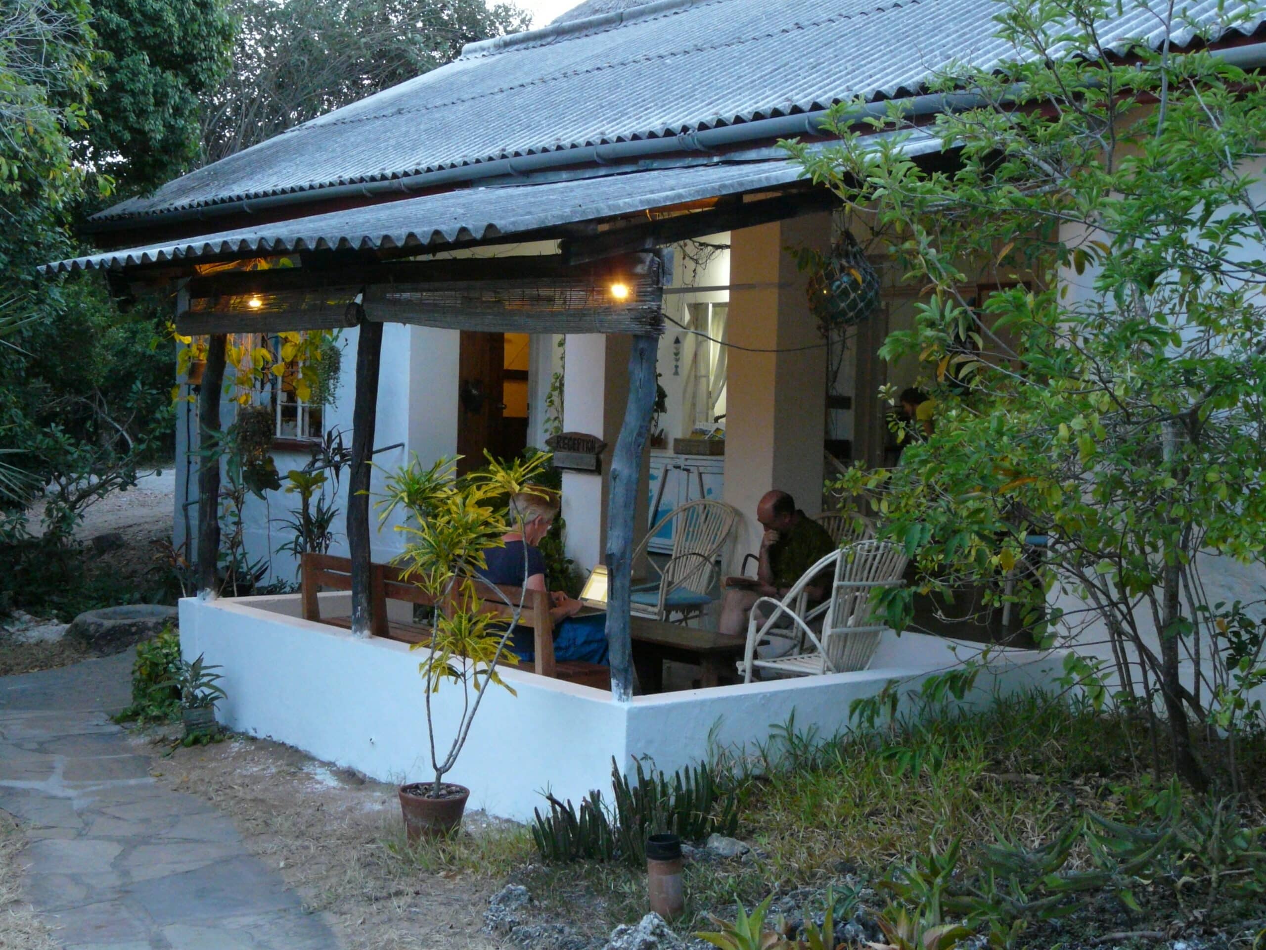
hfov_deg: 40.4
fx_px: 1719
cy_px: 475
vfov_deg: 30.9
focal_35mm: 47
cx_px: 633
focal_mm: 7.7
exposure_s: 1/10
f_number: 4.5
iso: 400
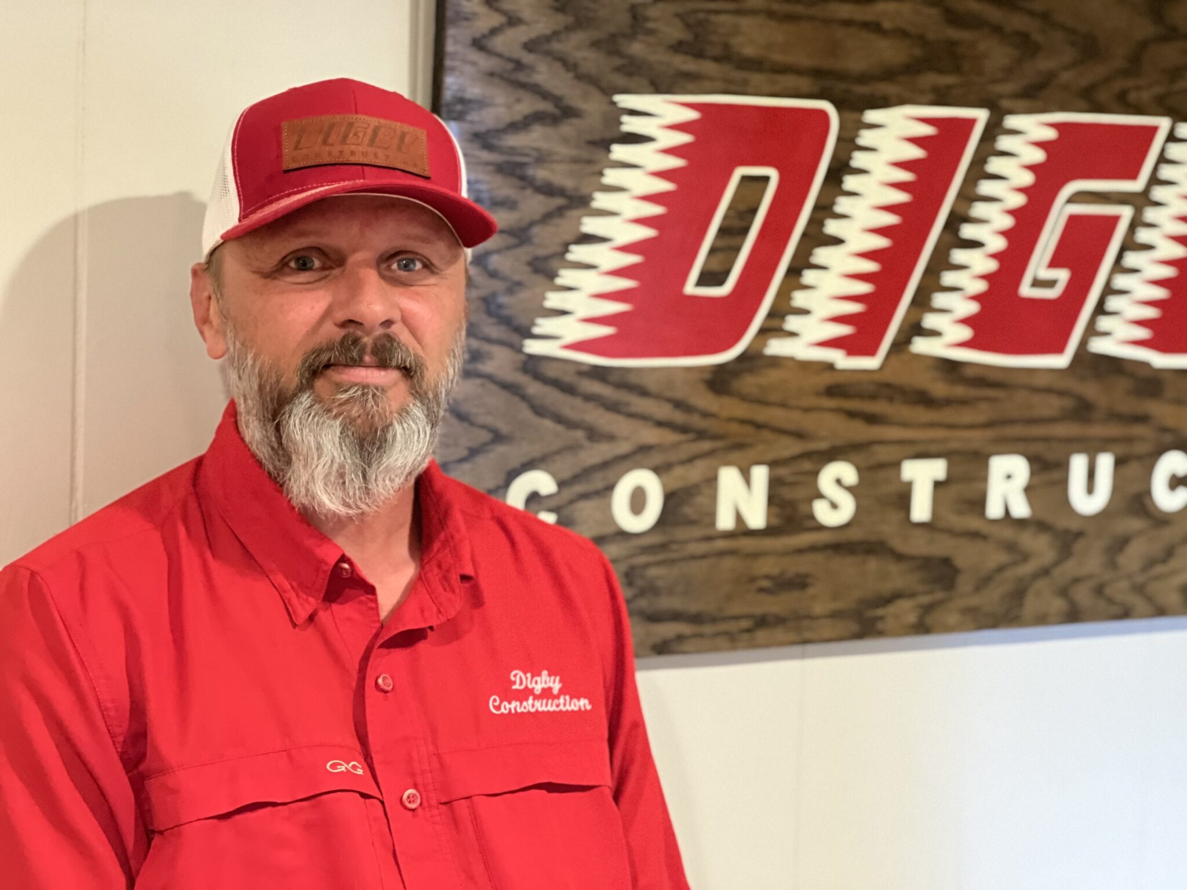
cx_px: 594
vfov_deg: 19.1
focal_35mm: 77
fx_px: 2640
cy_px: 445
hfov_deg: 25.3
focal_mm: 9
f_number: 2.8
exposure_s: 1/15
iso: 800
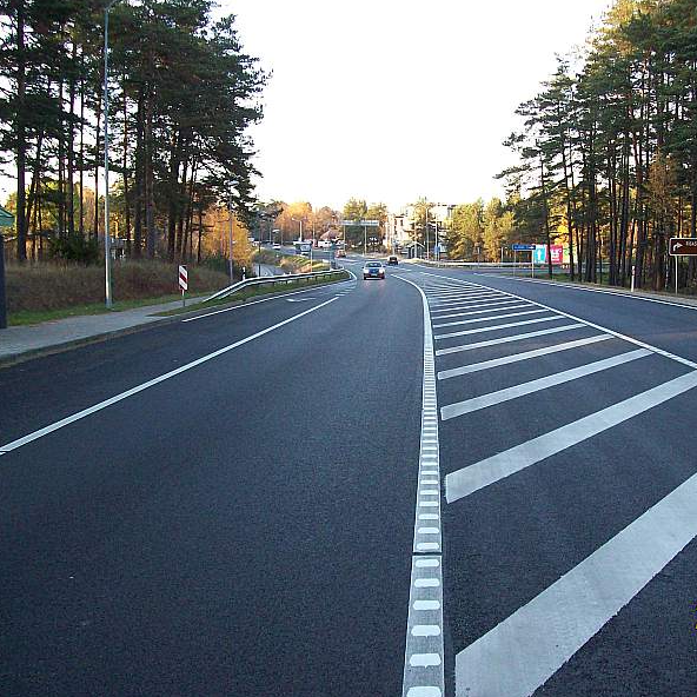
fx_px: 980
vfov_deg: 39.2
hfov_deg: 38.9
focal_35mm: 43
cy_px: 348
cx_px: 444
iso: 200
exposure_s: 1/159
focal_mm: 6
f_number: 2.7
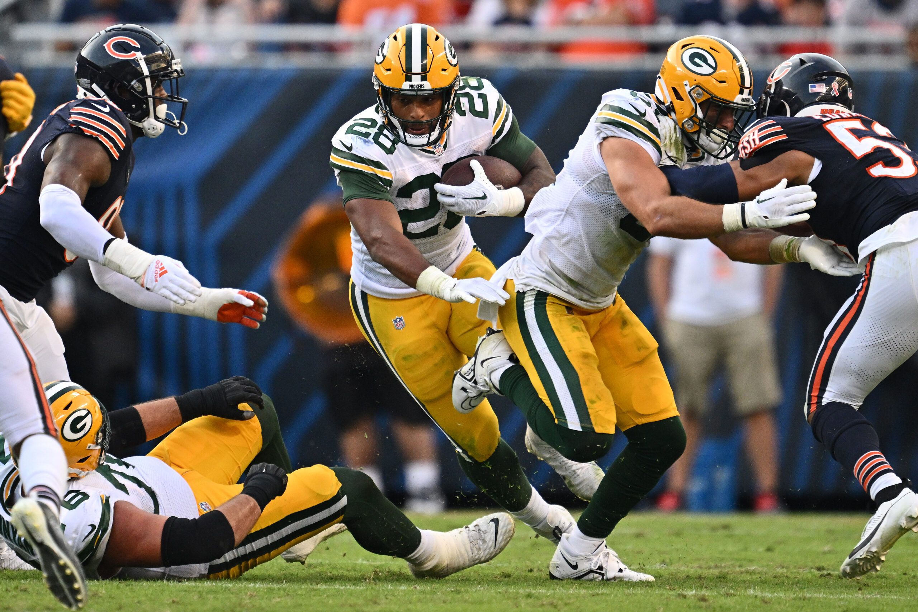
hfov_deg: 3.7
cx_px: 459
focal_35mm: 560
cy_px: 306
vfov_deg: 2.5
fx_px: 14280
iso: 2000
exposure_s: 1/3200
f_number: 4
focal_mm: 560
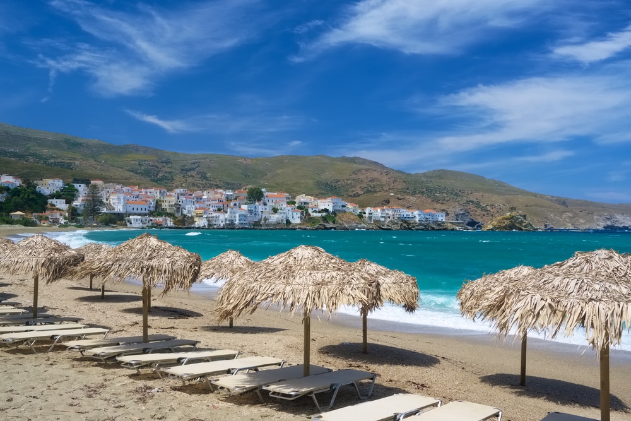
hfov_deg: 54.4
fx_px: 614
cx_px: 316
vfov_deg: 37.9
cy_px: 210
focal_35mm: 35
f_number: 8
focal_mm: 23
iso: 200
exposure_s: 1/200
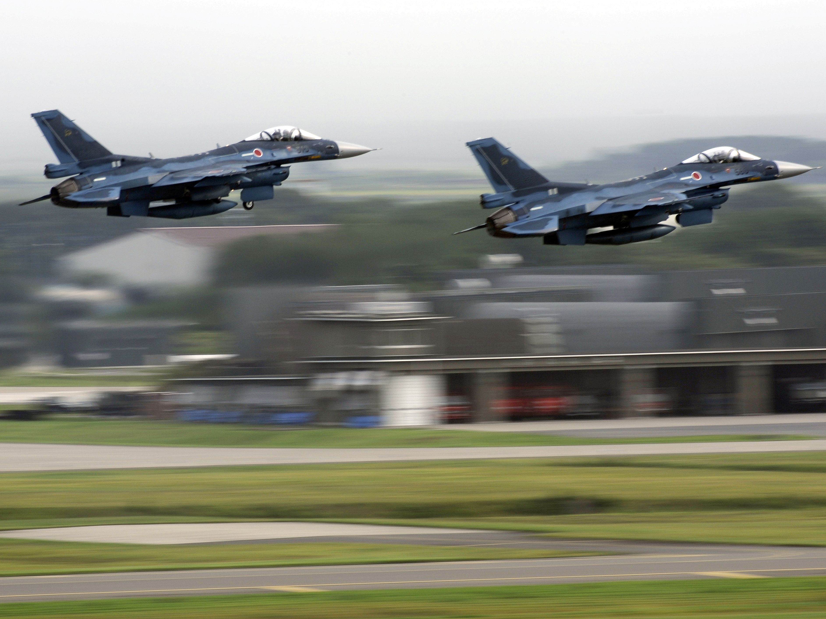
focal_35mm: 434
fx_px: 10356
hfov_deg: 4.6
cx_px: 438
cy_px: 309
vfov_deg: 3.4
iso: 200
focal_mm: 400
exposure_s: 1/60
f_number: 22
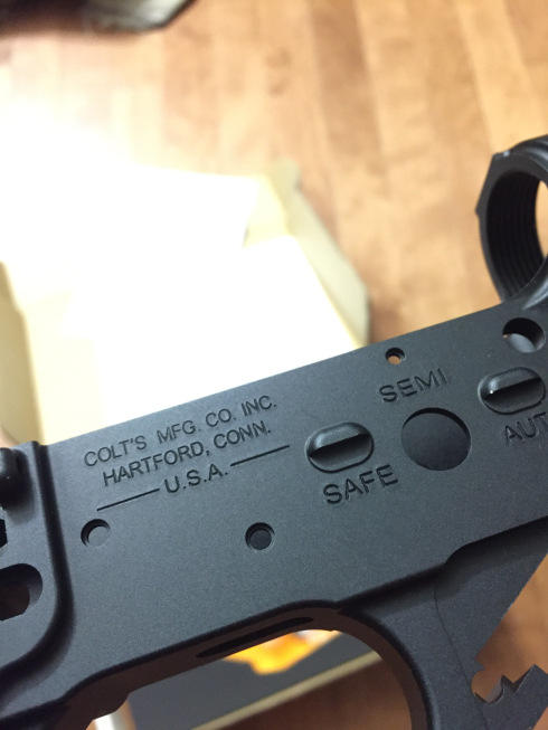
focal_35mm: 29
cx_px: 274
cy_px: 365
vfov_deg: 61.7
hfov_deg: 48.2
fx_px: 612
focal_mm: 4.15
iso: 640
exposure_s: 1/15
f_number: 2.2
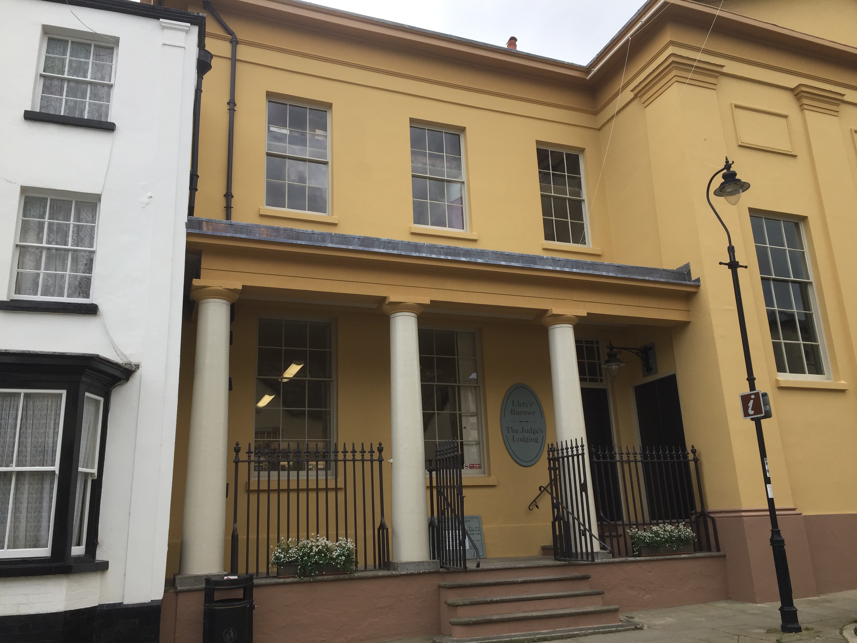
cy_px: 322
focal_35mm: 29
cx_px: 428
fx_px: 718
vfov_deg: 48.2
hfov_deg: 61.7
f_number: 2.2
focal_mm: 4.15
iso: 32
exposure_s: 1/682
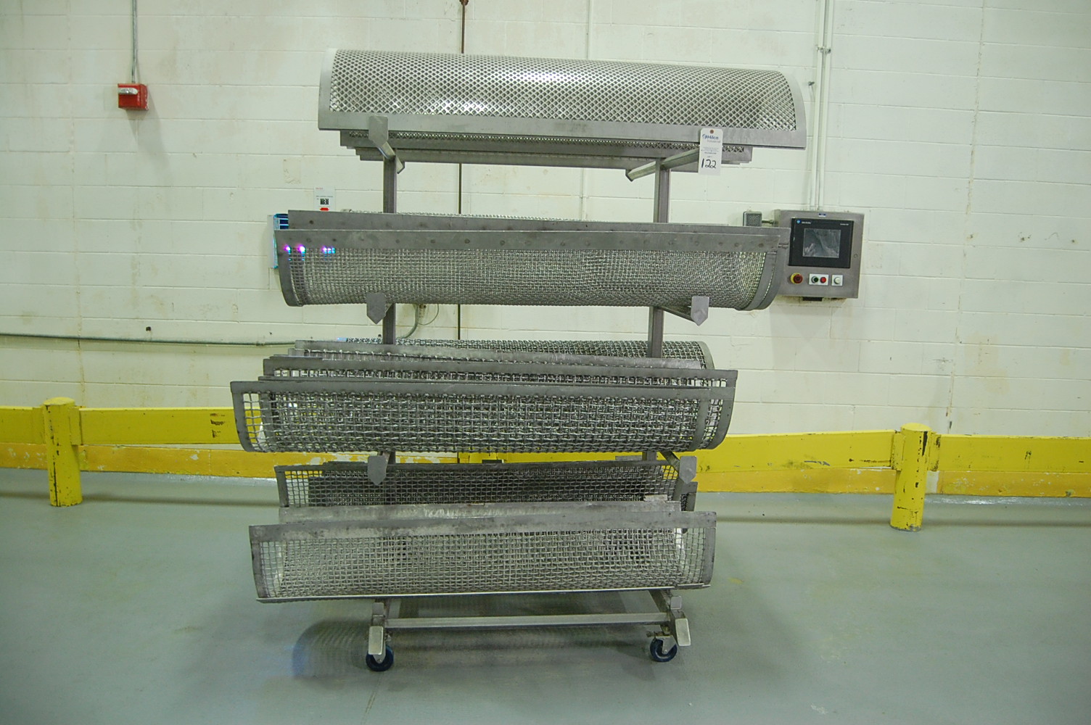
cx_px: 546
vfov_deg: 47.8
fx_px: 818
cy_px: 362
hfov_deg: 67.4
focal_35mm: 27
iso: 800
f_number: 3.5
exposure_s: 1/30
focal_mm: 18
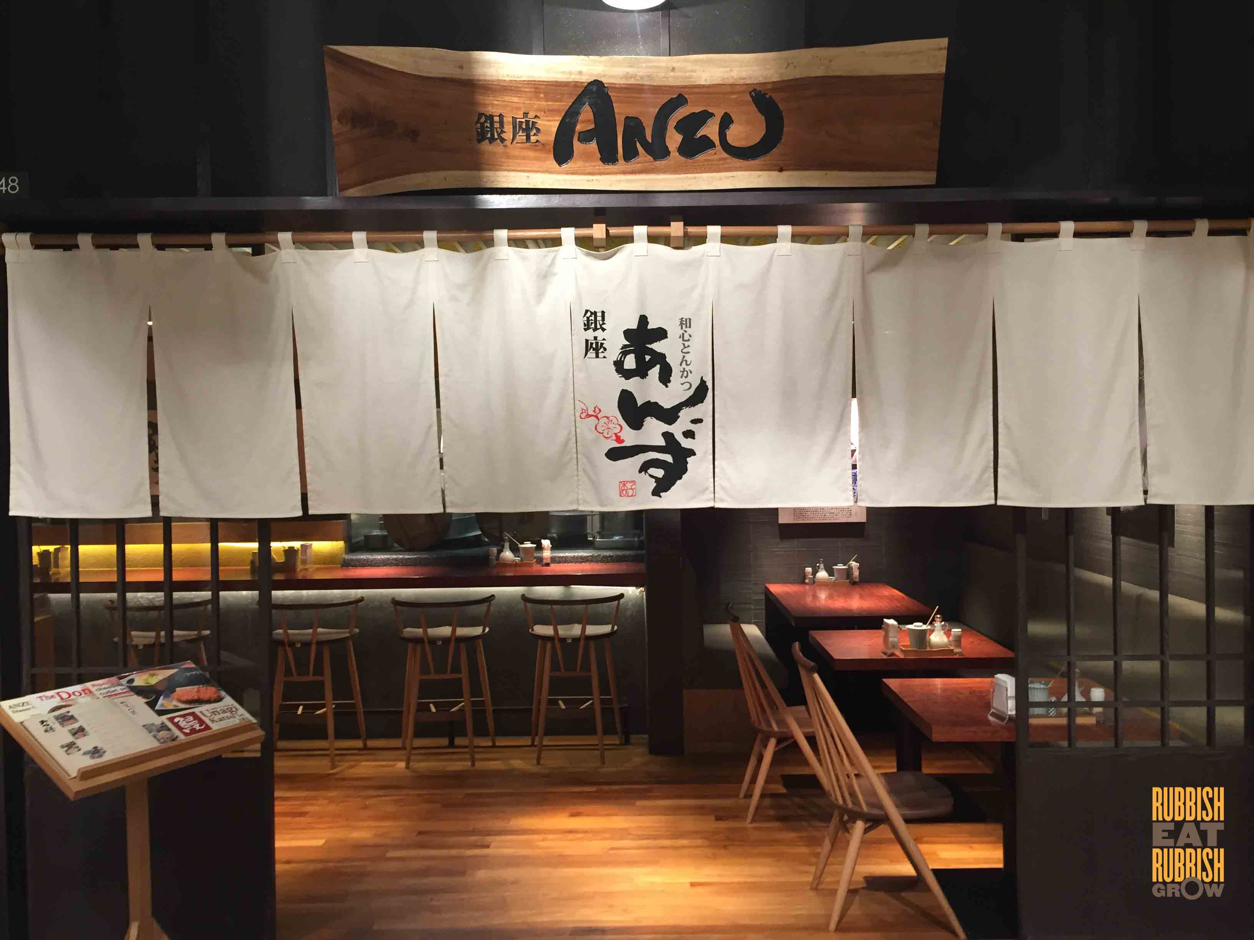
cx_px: 627
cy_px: 470
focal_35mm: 29
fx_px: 1051
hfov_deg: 61.7
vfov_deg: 48.2
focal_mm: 4.15
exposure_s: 1/33
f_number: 2.2
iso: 100
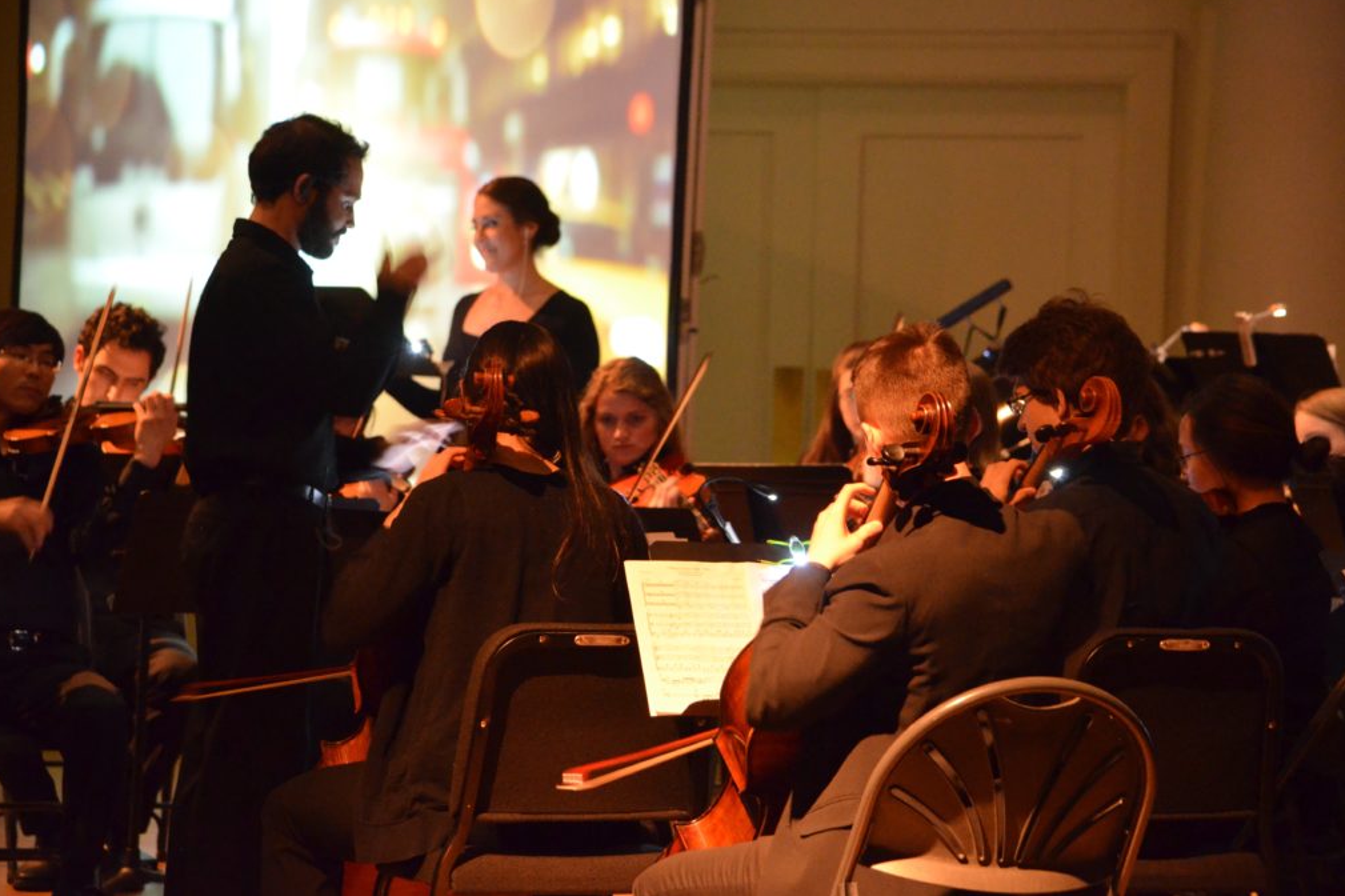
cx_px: 668
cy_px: 445
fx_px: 5789
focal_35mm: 155
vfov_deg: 8.8
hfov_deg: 13.3
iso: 4000
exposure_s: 1/13
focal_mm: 102
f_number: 4.8
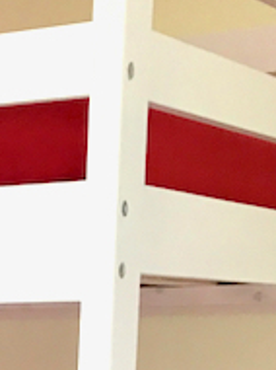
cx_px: -393
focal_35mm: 151
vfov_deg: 12.1
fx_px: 1609
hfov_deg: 8.9
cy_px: 648
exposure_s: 1/60
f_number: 1.8
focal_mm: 3.99
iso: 25
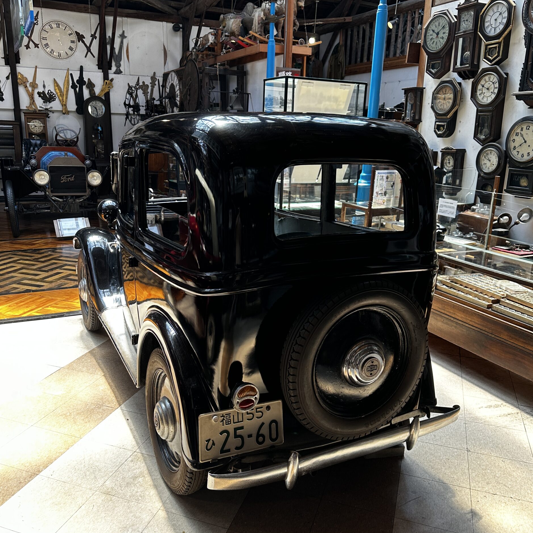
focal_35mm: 29
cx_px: 264
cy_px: 281
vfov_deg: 55.6
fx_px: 505
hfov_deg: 55.6
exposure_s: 1/120
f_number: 1.78
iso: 125
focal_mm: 6.86
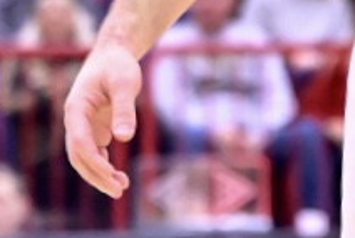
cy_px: -273
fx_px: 3387
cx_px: 203
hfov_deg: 6.0
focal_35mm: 343
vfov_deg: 4.0
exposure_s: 1/1250
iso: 8000
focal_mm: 70
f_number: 2.8
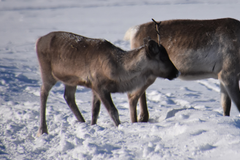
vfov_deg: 1.8
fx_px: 5000
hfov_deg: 2.7
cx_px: 178
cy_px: 37
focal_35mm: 750
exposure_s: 1/8000
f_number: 8
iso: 800
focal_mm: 300
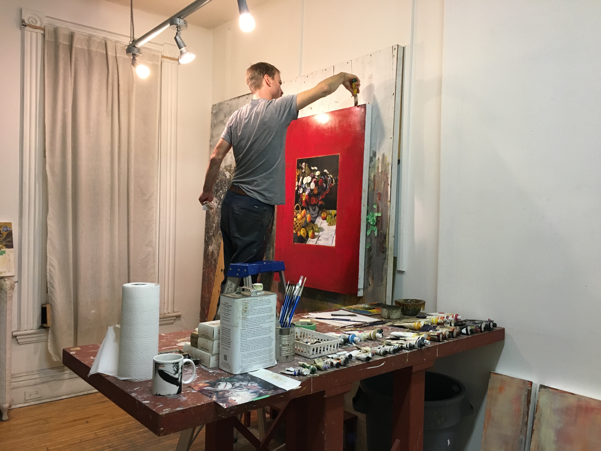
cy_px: 226
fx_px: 503
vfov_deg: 48.2
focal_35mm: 29
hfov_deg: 61.7
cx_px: 300
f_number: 2.2
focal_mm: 4.15
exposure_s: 1/30
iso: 125
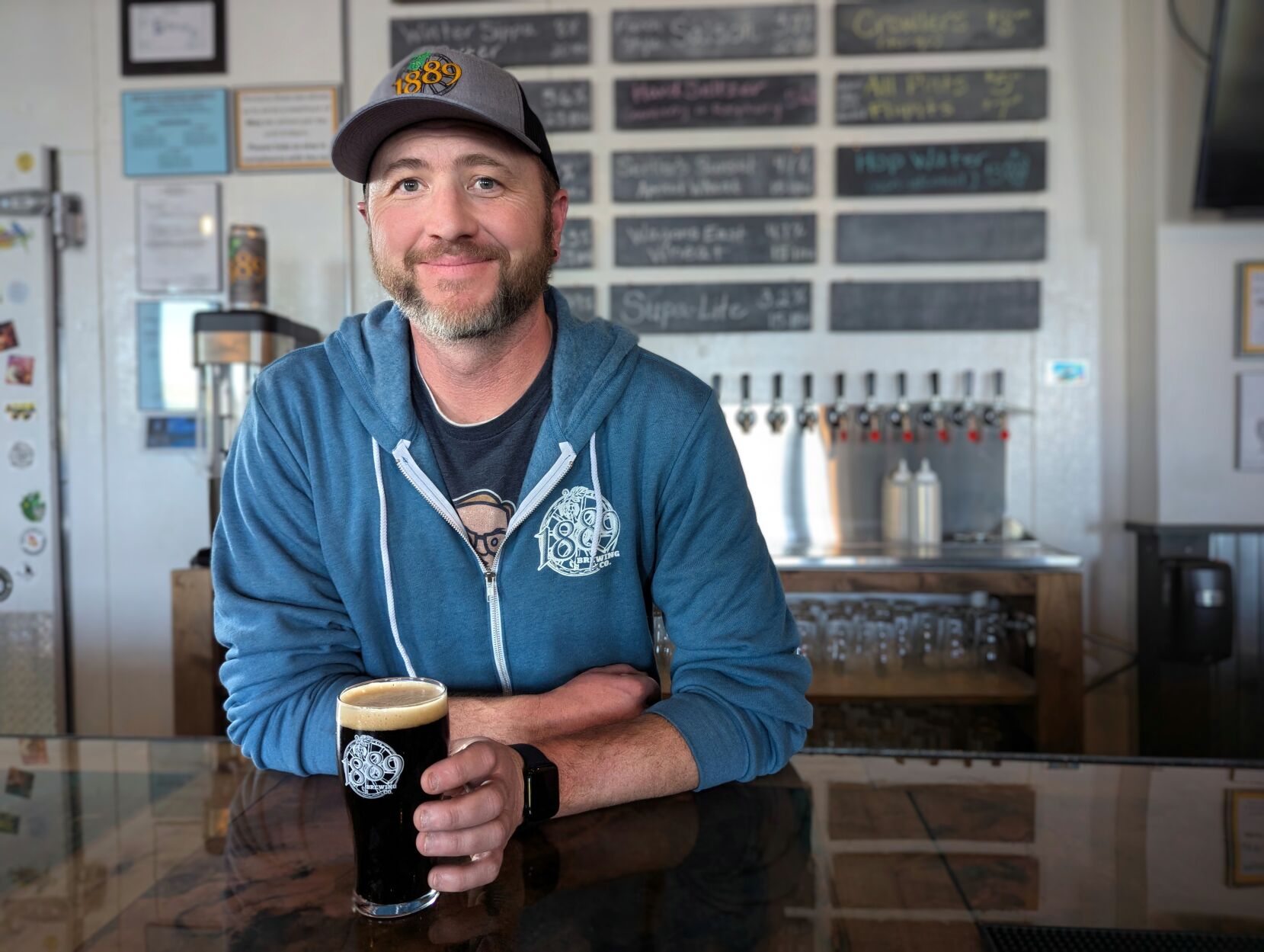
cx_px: 632
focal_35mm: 24
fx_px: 878
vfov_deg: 56.9
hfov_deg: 71.5
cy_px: 476
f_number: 1.85
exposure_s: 1/78.2
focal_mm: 6.81
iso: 143
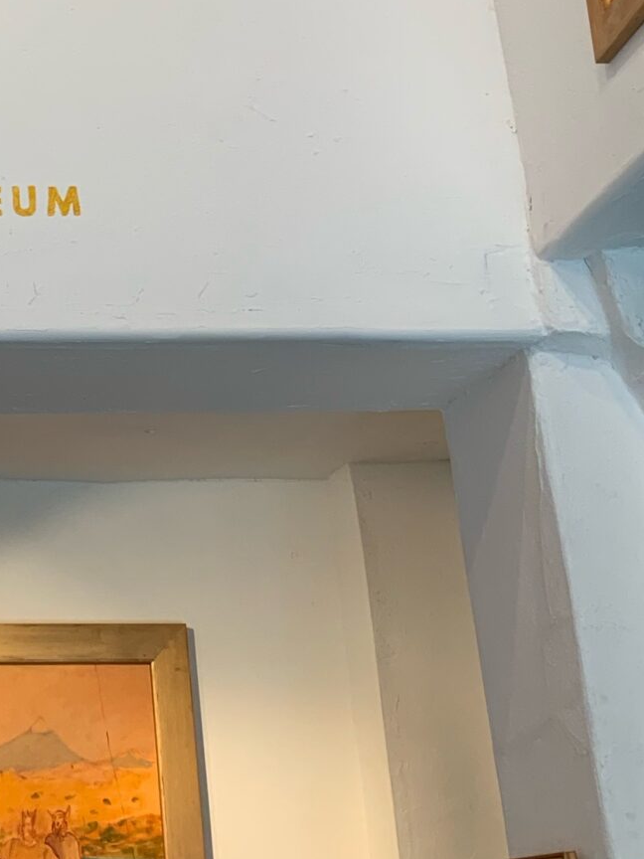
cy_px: 153
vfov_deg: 24.9
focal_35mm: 77
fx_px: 1910
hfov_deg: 18.1
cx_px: -150
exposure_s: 1/60
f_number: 1.8
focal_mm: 4.25
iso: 50
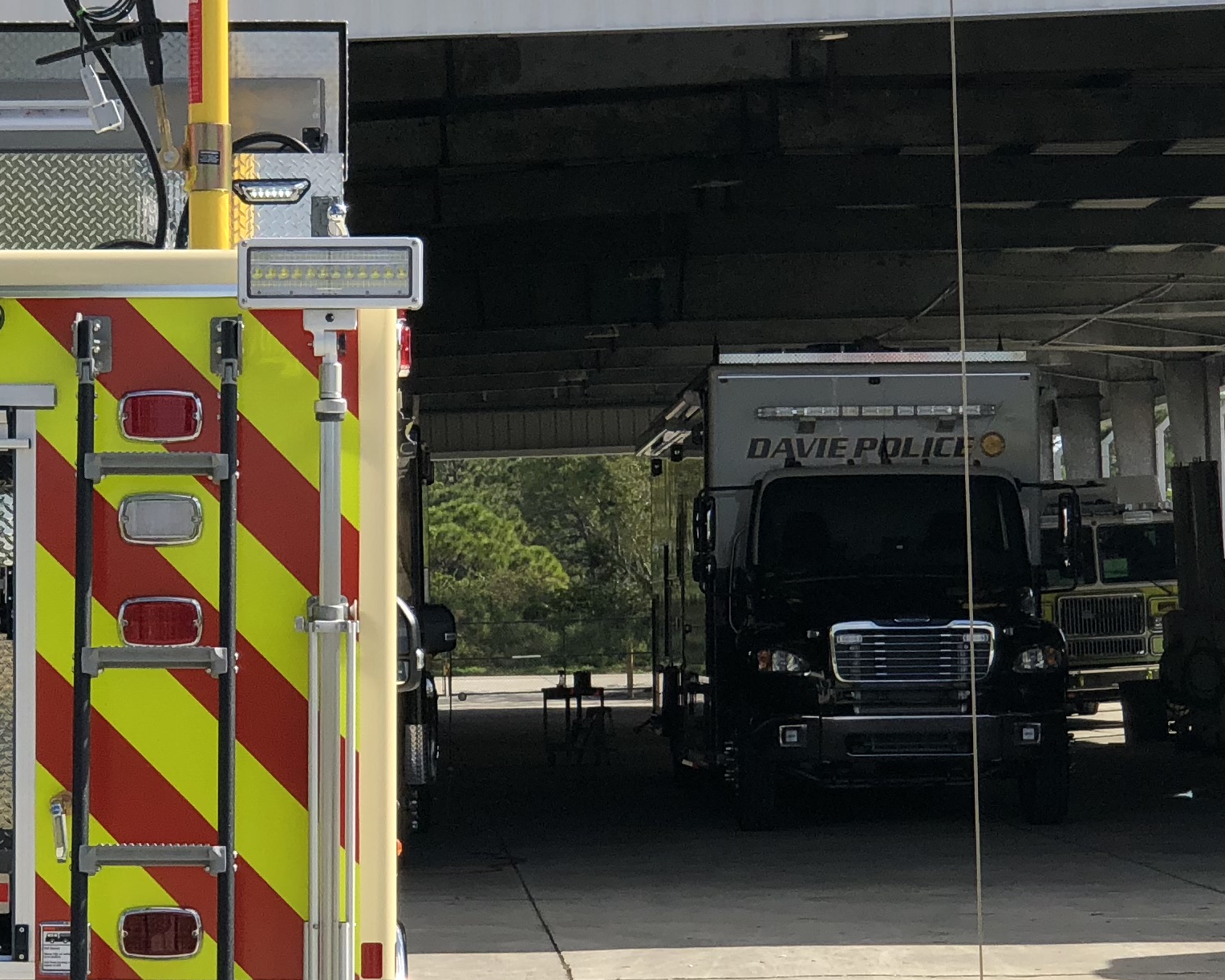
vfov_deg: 11.5
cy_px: 633
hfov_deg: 14.3
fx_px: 4859
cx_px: 286
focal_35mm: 134
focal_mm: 6
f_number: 2.4
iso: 16
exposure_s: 1/1066
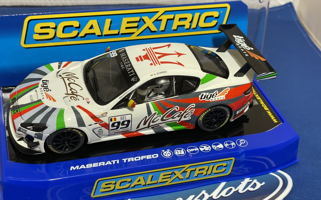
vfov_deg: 23.1
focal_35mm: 56
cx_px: 160
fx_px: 490
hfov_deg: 36.3
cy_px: 116
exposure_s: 1/60
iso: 125
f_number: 2
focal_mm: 6
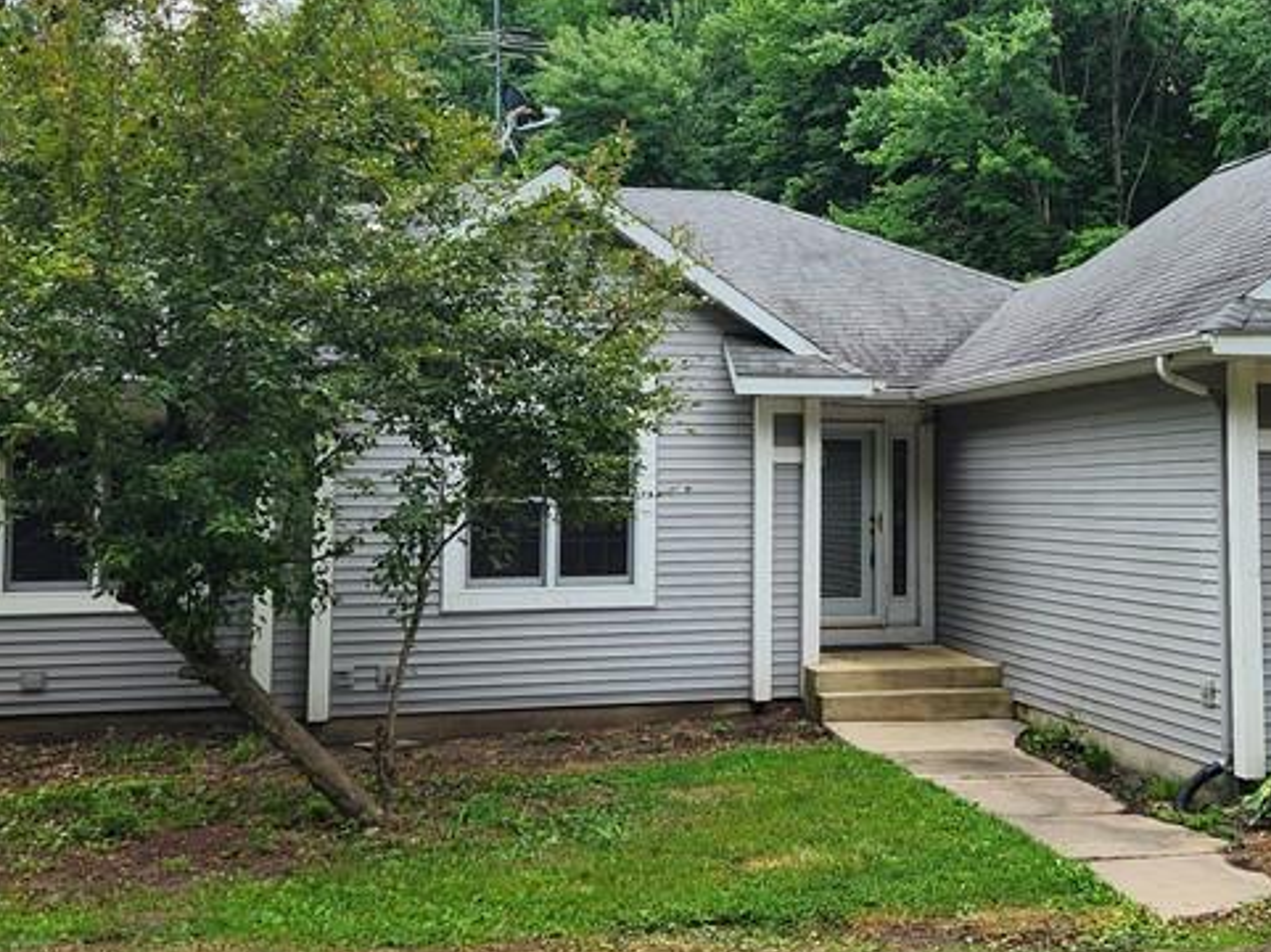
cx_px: 967
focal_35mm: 49
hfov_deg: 37.9
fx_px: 1798
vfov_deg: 29.6
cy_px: 394
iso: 20
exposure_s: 1/717
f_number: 1.8
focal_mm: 5.4
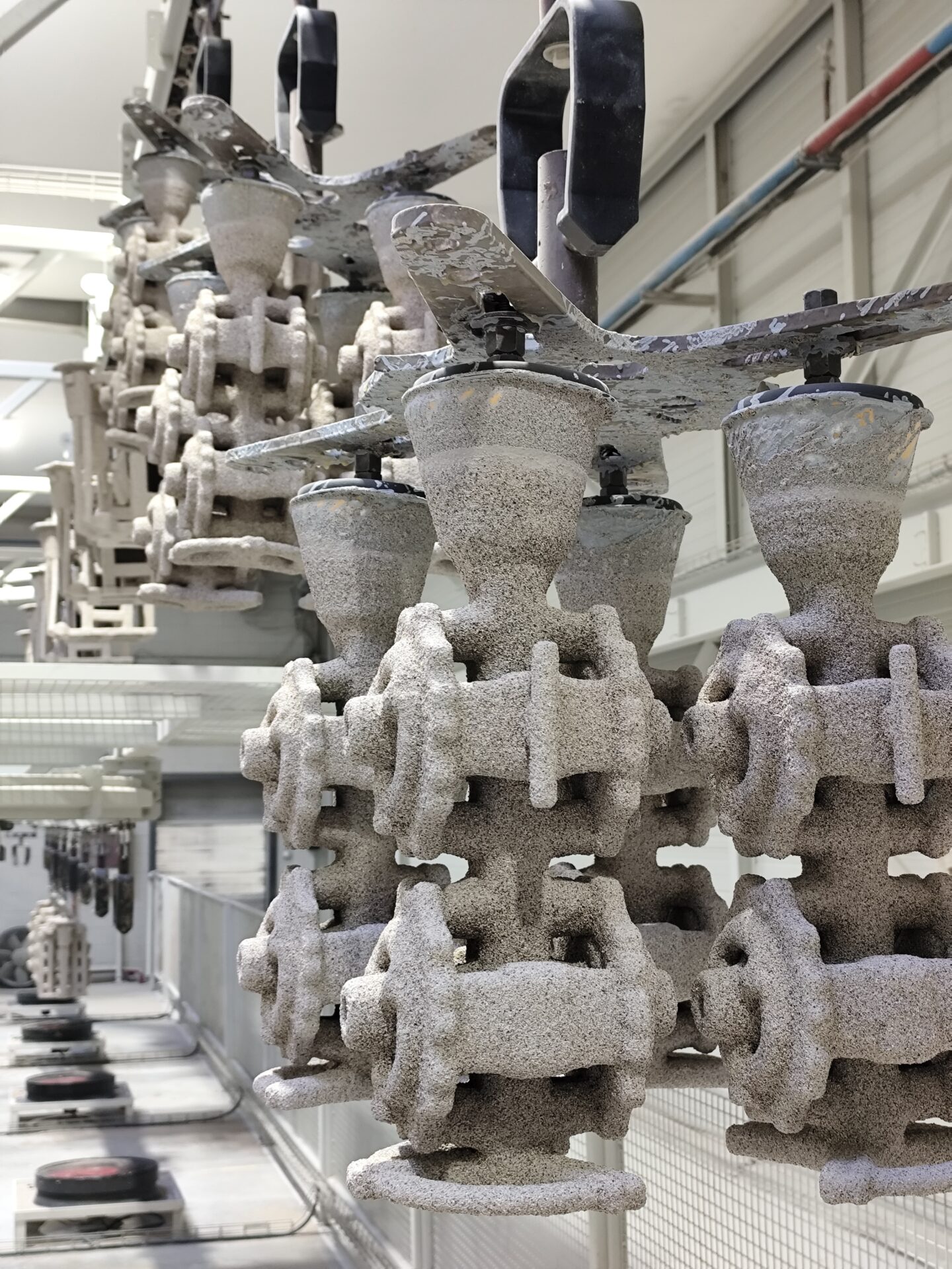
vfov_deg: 41.2
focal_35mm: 46
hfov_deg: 31.5
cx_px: 476
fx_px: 1687
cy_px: 634
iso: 320
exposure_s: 1/25
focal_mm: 6.19
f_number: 1.65
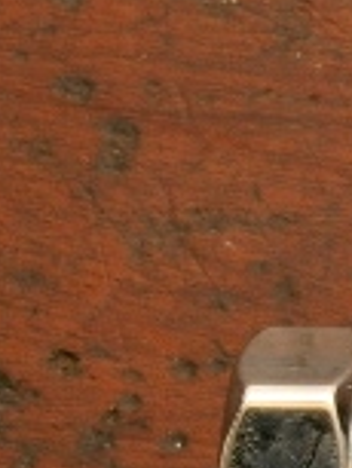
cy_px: 696
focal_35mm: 286
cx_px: 833
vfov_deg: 6.8
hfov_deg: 5.1
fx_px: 3872
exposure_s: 1/45
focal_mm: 38
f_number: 19
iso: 200
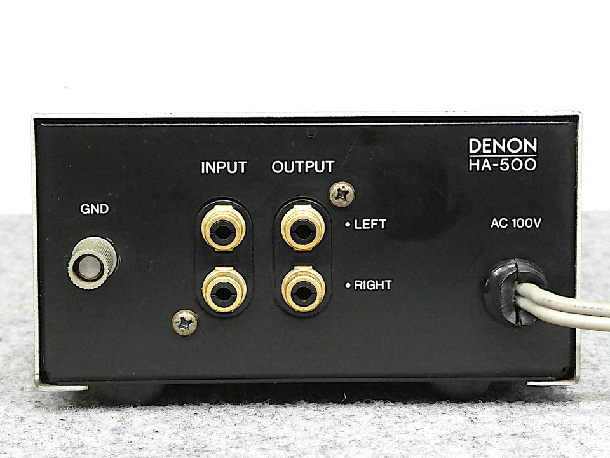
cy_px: 229
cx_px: 305
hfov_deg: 13.8
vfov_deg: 10.4
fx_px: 2520
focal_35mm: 143
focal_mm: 25.6
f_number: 7.1
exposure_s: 1/15
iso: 1600
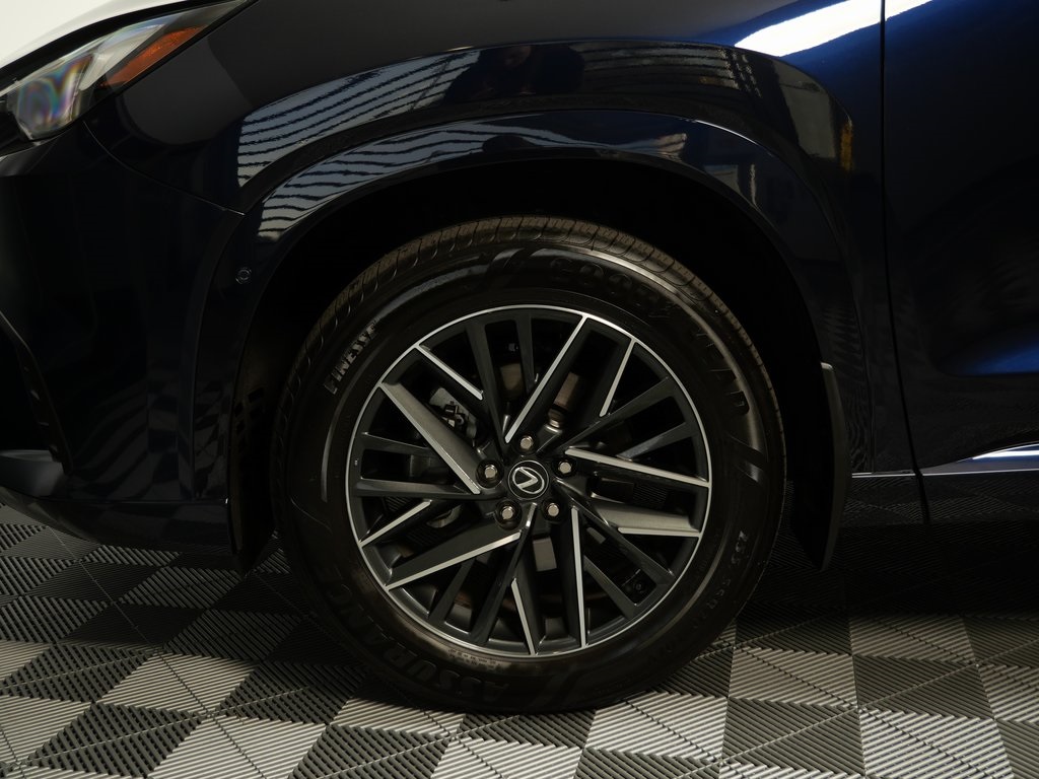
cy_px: 390
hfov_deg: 51.4
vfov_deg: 39.7
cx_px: 520
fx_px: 1081
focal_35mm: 36
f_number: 4
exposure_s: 1/200
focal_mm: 18
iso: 250
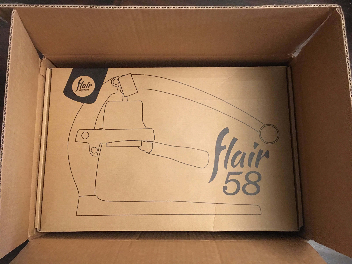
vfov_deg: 48.2
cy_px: 132
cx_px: 176
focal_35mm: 29
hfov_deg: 61.7
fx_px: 295
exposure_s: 1/4
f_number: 2.2
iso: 80
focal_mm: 4.15
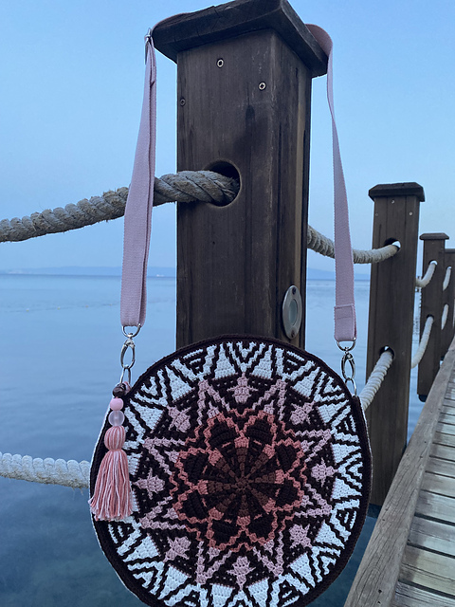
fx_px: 456
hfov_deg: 53.1
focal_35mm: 26
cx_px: 228
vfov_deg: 67.3
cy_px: 304
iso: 250
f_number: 1.8
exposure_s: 1/60
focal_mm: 4.25
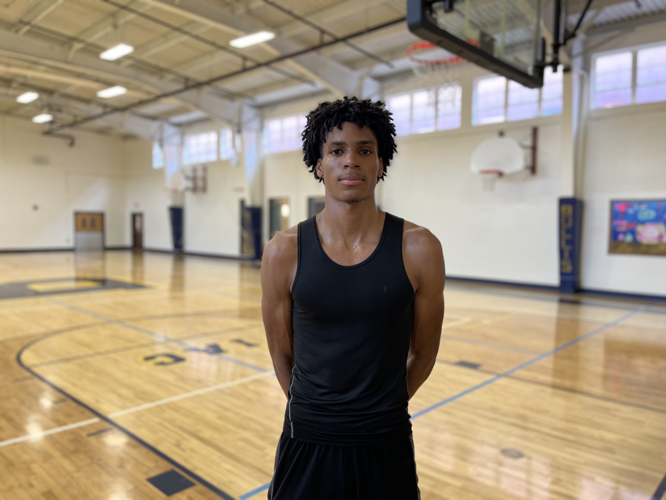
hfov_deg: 67.3
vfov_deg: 53.1
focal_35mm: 26
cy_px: 250
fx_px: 500
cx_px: 333
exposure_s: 1/60
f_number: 1.6
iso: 100
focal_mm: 5.1
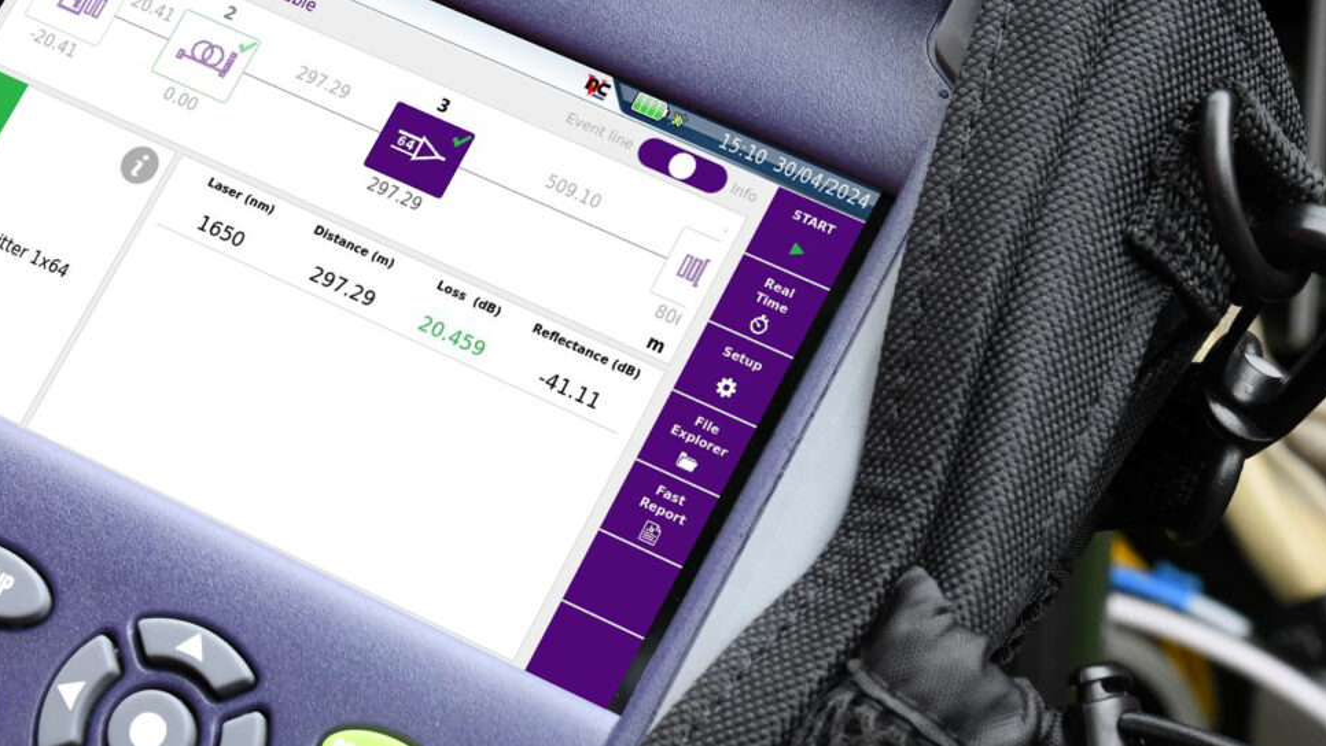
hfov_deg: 19.3
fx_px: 3904
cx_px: 520
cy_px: 326
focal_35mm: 111
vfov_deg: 10.9
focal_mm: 40
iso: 1600
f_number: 10
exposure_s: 1/400
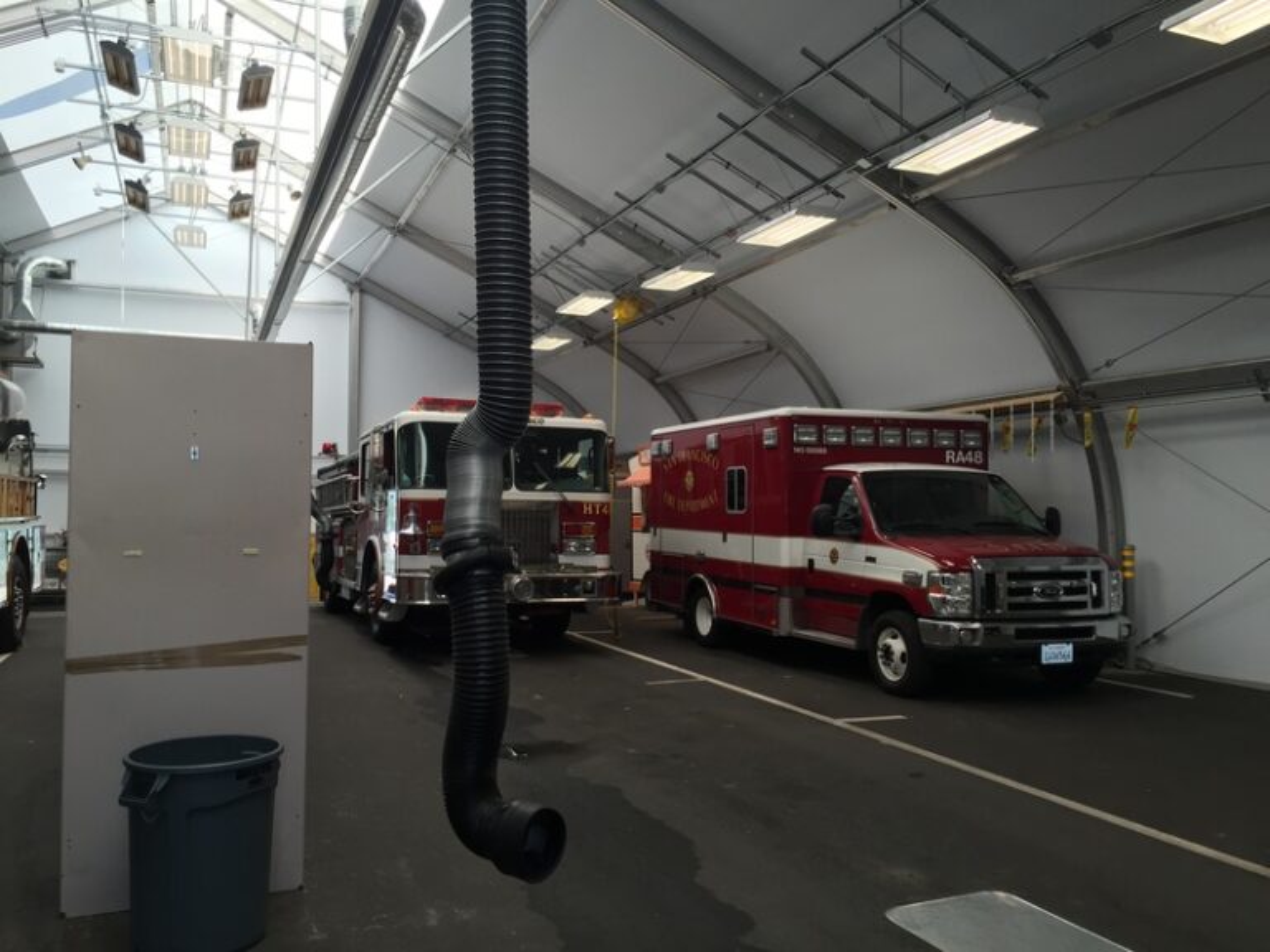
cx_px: 635
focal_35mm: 29
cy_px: 476
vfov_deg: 48.2
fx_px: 1064
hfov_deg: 61.7
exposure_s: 1/120
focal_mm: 4.15
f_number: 2.2
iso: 50
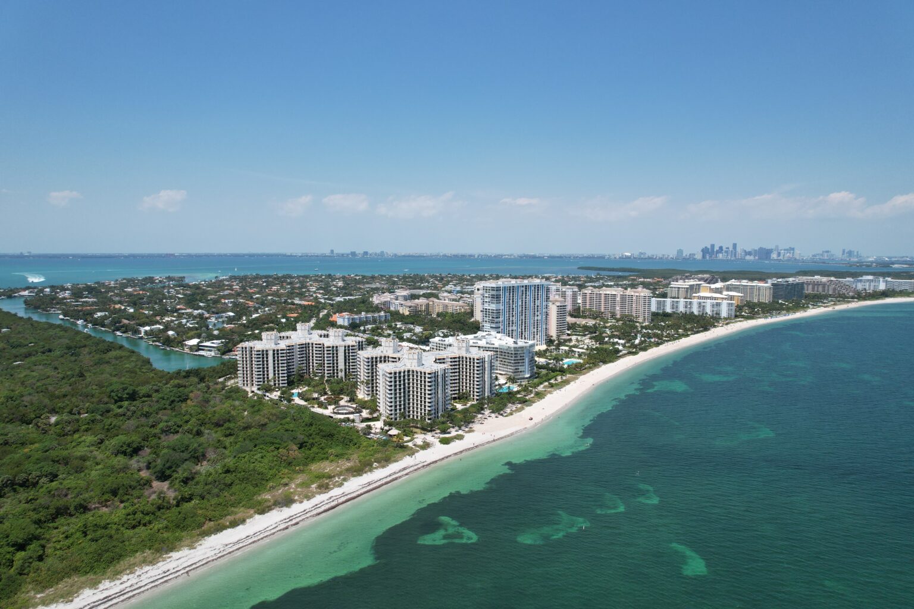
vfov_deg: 57.2
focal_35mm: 22
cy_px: 304
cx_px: 457
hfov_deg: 78.6
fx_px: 559
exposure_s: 1/2000
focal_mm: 8.38
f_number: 2.8
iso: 100
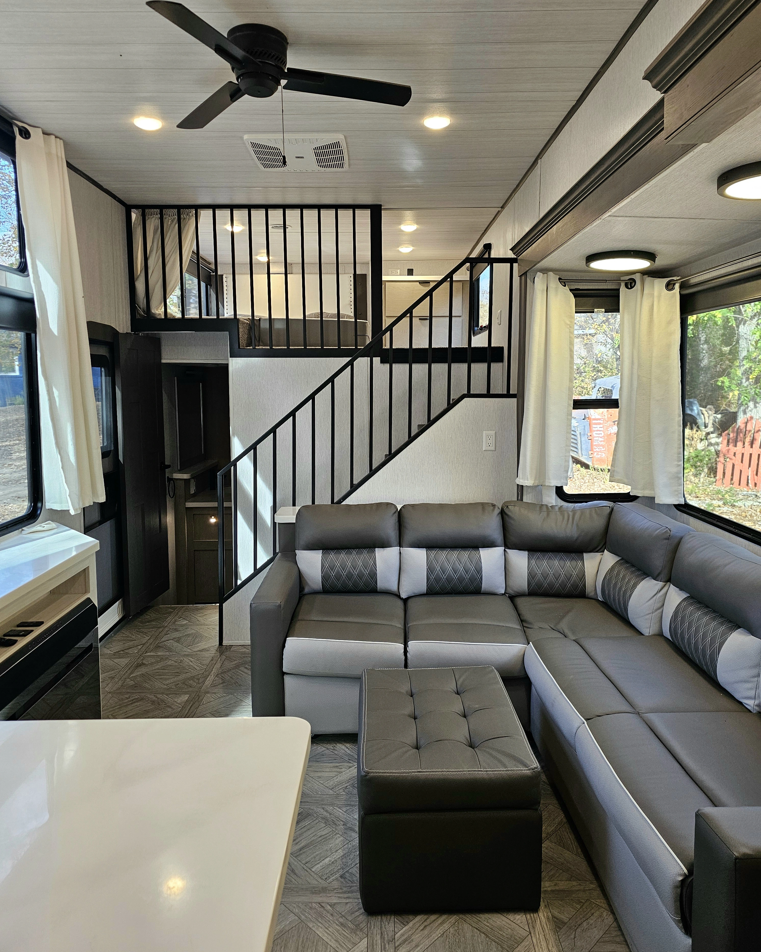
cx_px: 380
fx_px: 676
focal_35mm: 24
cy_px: 450
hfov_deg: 58.8
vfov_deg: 70.2
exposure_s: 1/120
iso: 250
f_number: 1.7
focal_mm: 6.3
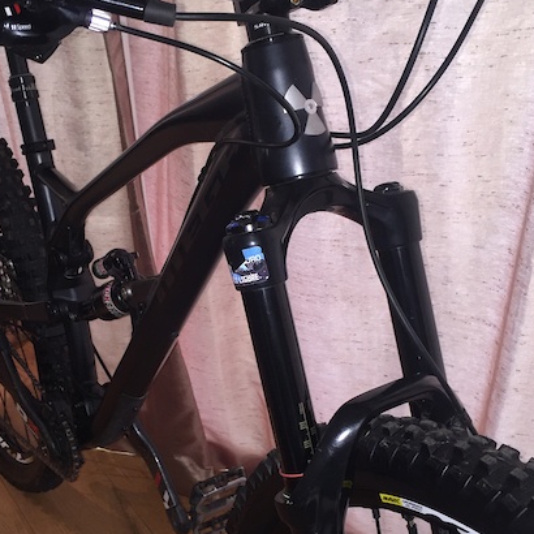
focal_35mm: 50
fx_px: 873
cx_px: 204
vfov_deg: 33.8
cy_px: 336
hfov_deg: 33.9
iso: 80
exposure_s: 1/33
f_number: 2.2
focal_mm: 4.15
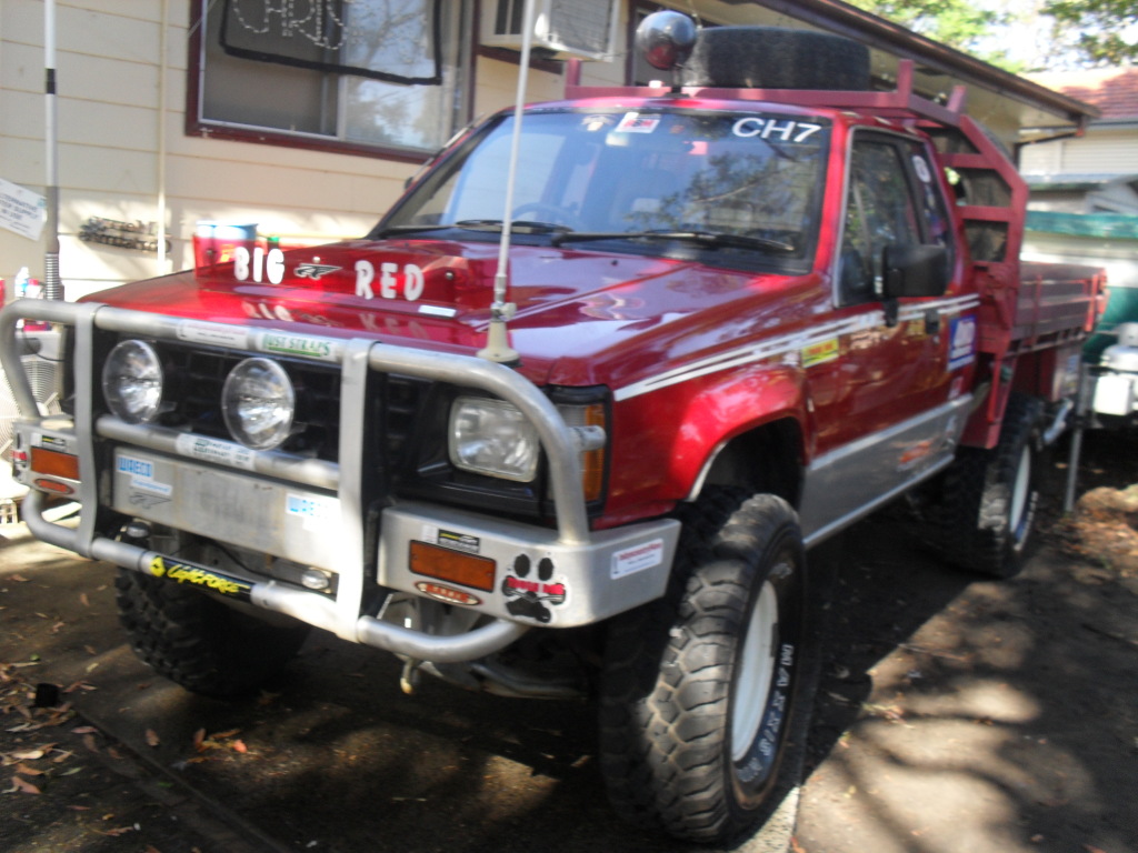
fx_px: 1151
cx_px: 569
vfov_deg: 40.7
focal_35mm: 35
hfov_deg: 52.6
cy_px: 426
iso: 100
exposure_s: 1/125
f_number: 3.2
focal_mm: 6.3
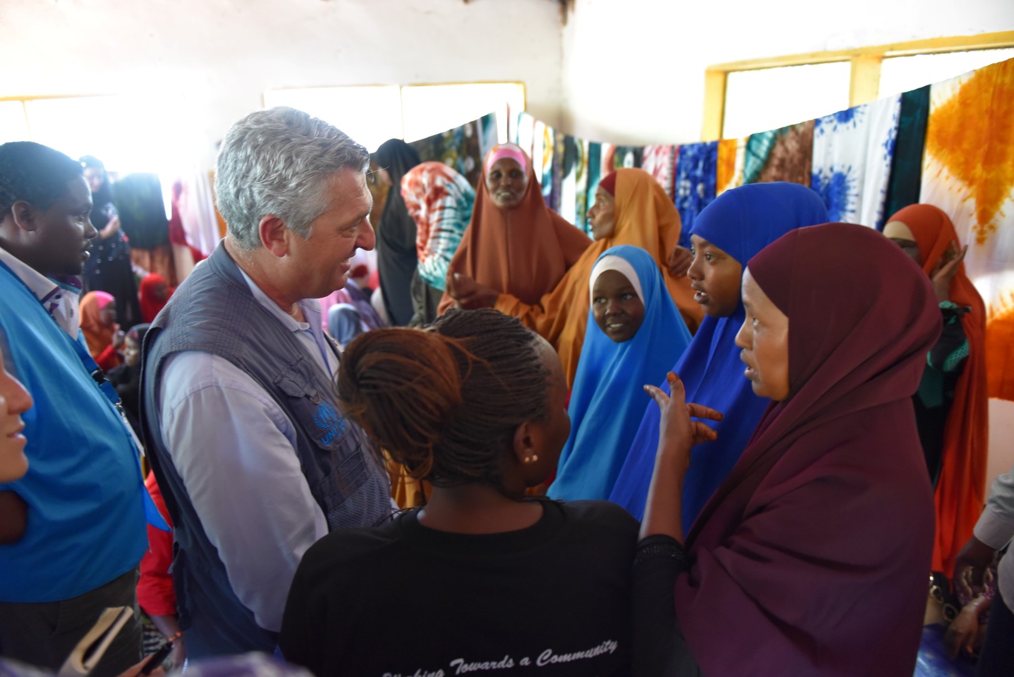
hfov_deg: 73.7
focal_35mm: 24
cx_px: 507
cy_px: 338
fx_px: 676
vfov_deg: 53.2
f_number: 2.8
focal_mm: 24
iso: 3200
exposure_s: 1/60
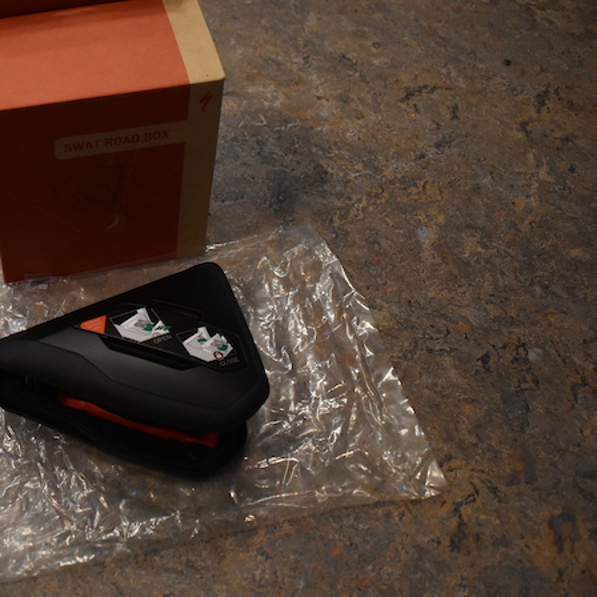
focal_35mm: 48
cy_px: 254
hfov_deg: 34.2
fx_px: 932
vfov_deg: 35.5
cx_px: 100
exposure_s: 1/125
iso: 1600
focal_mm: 21
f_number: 3.8
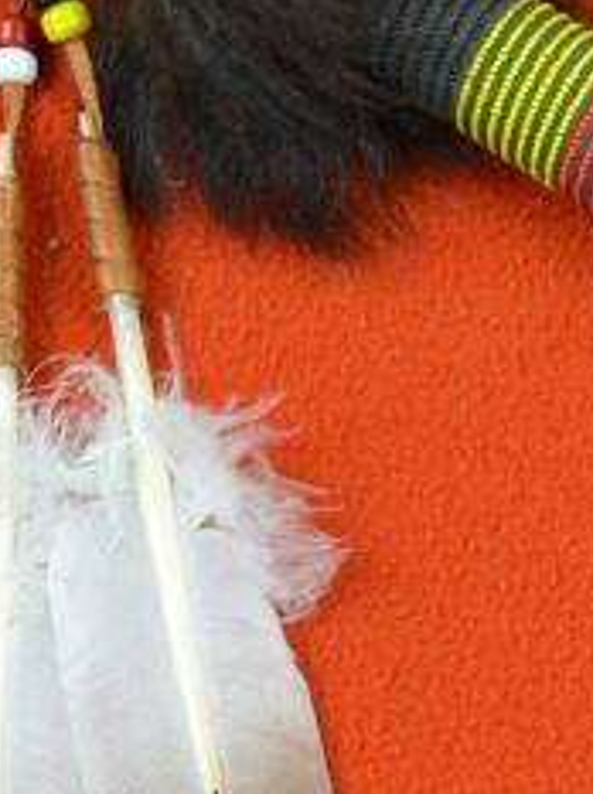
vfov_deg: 9.9
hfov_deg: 7.4
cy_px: 775
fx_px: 4535
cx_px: 746
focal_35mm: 198
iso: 500
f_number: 4.2
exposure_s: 1/60
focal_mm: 26
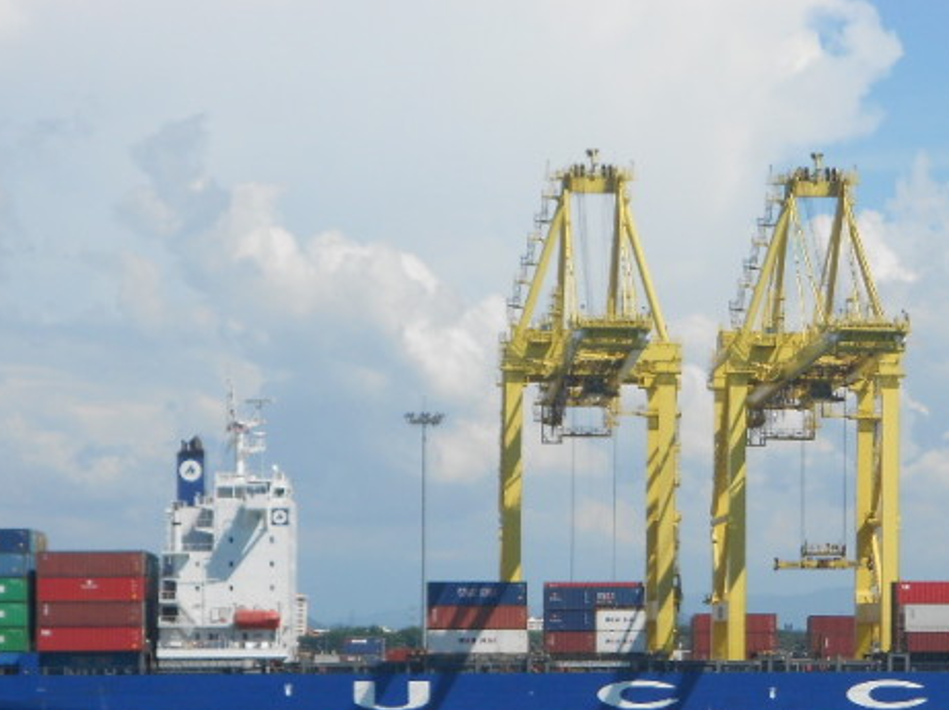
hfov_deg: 14.9
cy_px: 601
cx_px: 681
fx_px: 3616
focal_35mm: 132
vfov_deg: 11.2
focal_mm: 13.5
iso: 80
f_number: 5.8
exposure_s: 1/500
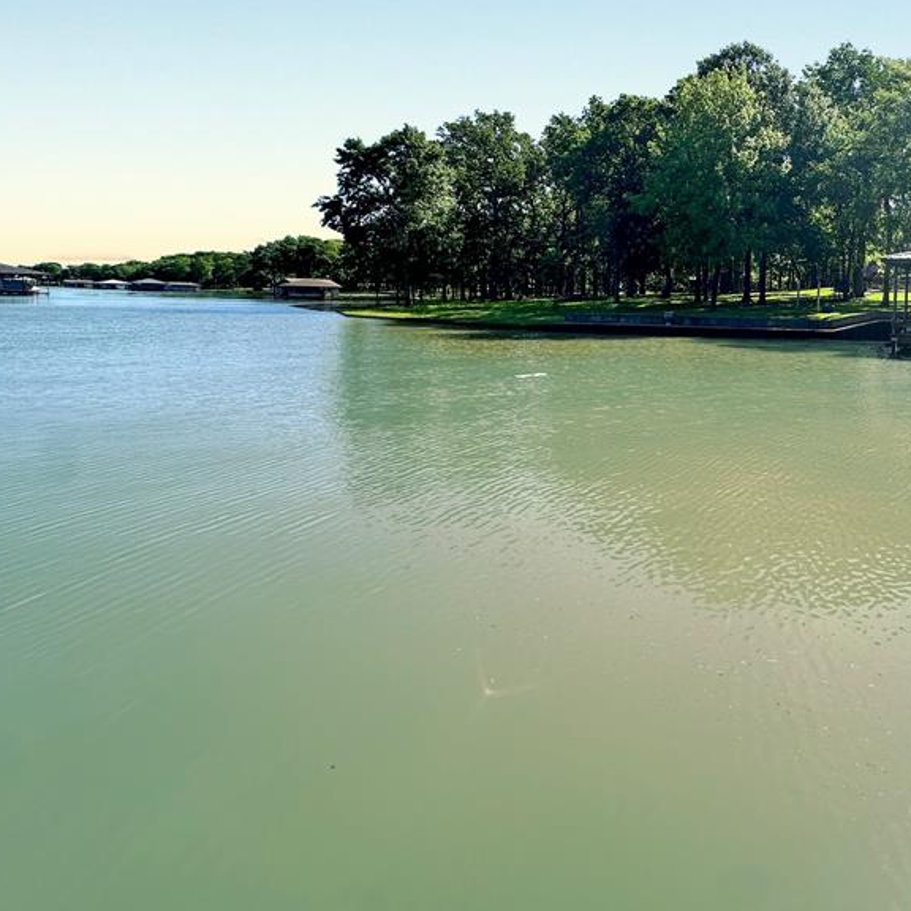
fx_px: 655
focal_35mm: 22
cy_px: 332
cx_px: 716
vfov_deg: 68.4
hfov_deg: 64.1
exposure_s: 1/1147
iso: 40
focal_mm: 2.22
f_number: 2.2
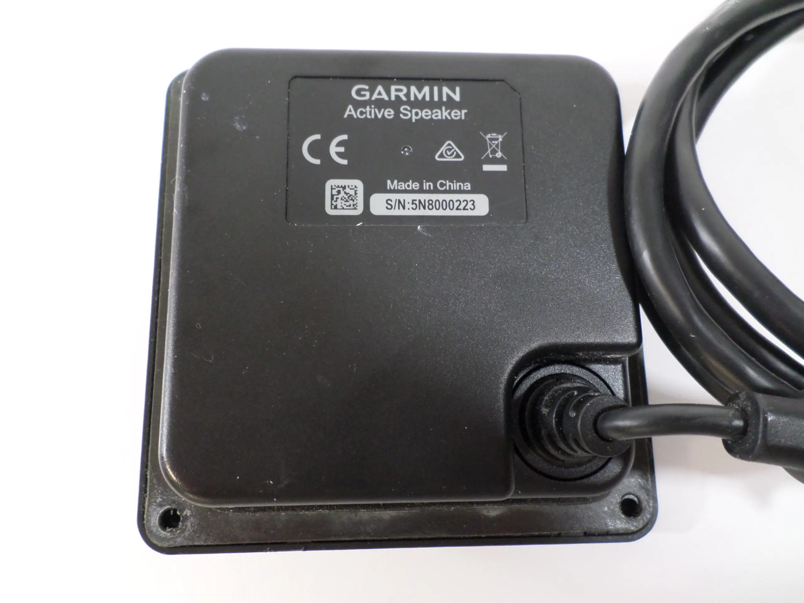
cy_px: 302
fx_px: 581
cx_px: 402
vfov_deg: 54.9
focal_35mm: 25
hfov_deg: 69.4
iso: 240
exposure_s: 1/30
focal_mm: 4.5
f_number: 2.5
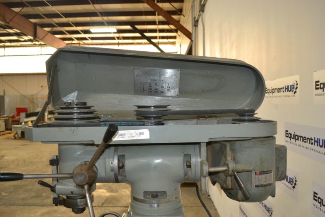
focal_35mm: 27
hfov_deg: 67.4
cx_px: 162
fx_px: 244
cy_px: 108
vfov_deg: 47.9
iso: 400
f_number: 3.5
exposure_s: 1/60
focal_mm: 18
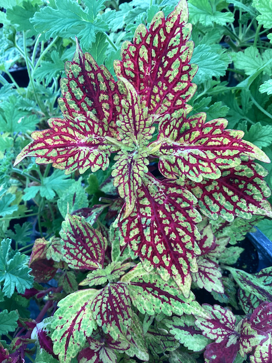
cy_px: 182
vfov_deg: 58.4
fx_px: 325
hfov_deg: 45.4
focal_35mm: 31
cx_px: 136
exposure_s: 1/120
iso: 80
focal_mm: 3.3
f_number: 2.4
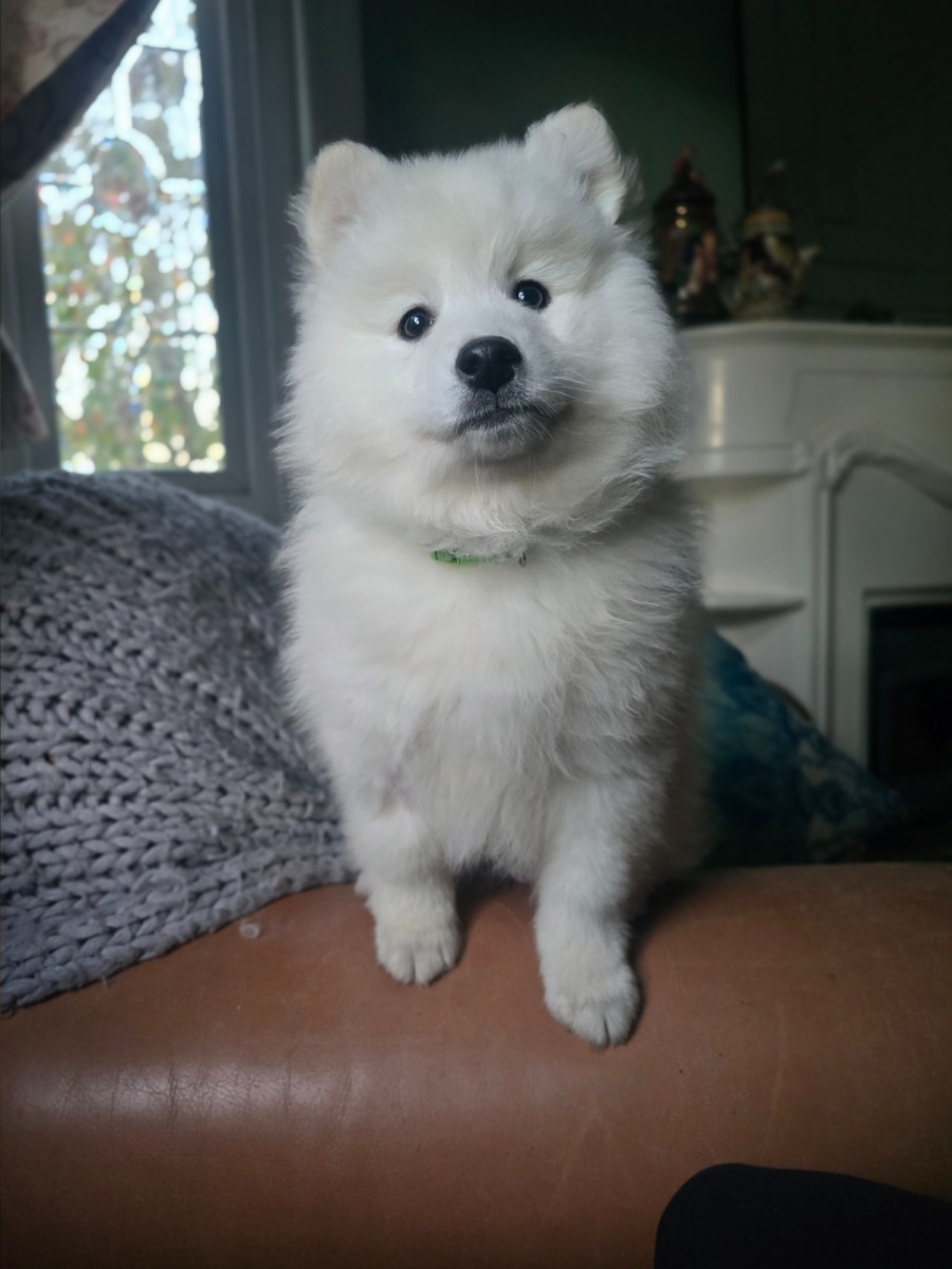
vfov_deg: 73.9
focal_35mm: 23
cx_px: 476
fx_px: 843
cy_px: 634
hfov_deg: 58.9
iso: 800
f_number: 1.7
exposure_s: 1/101
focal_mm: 6.3
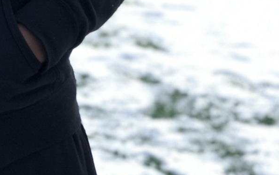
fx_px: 1574
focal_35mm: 207
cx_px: -77
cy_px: -209
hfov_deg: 9.9
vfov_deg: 6.1
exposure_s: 1/120
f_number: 2.8
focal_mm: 6.6
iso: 20
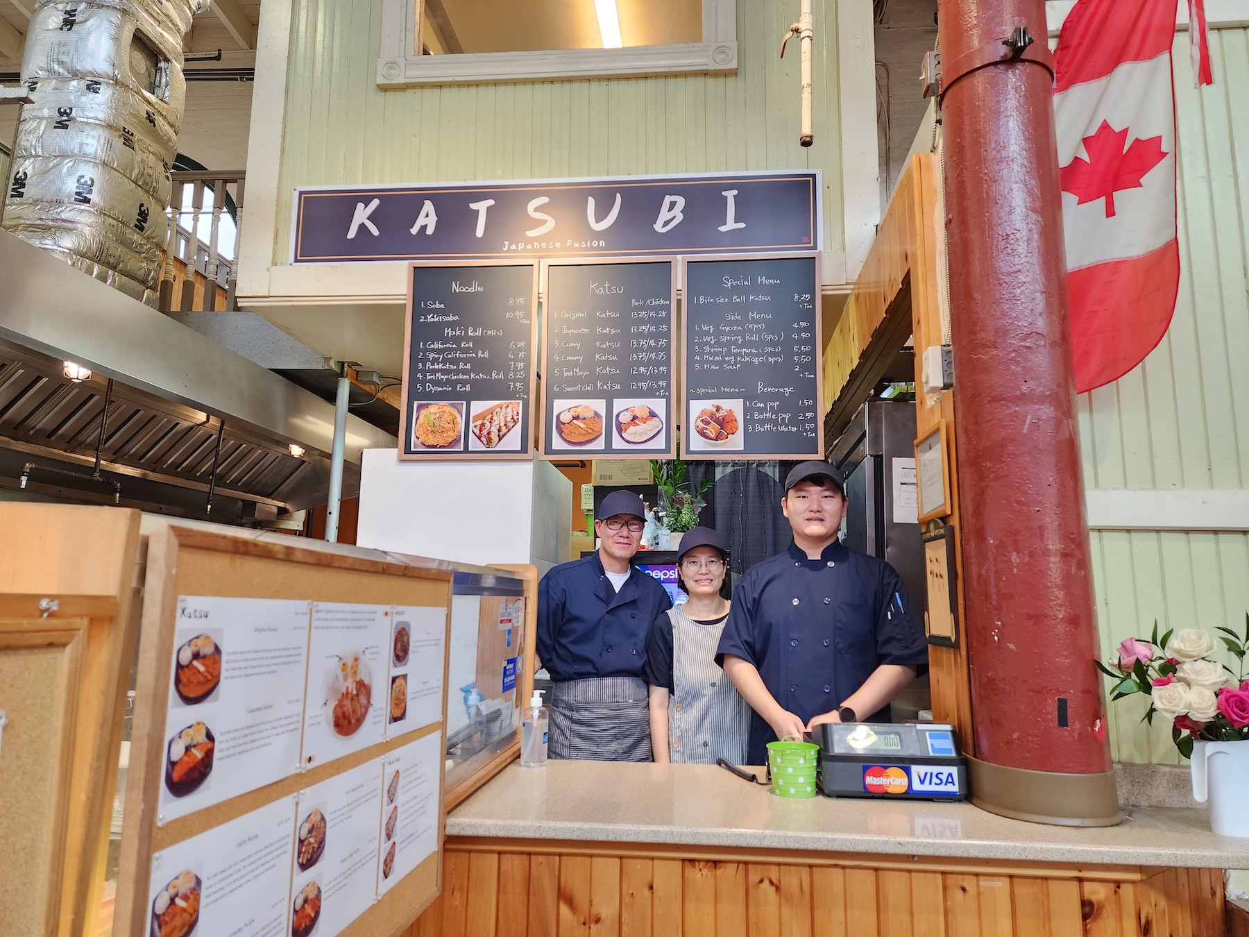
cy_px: 468
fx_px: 830
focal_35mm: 23
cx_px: 624
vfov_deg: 58.9
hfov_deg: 73.9
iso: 400
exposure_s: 1/120
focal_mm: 6.4
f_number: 1.8
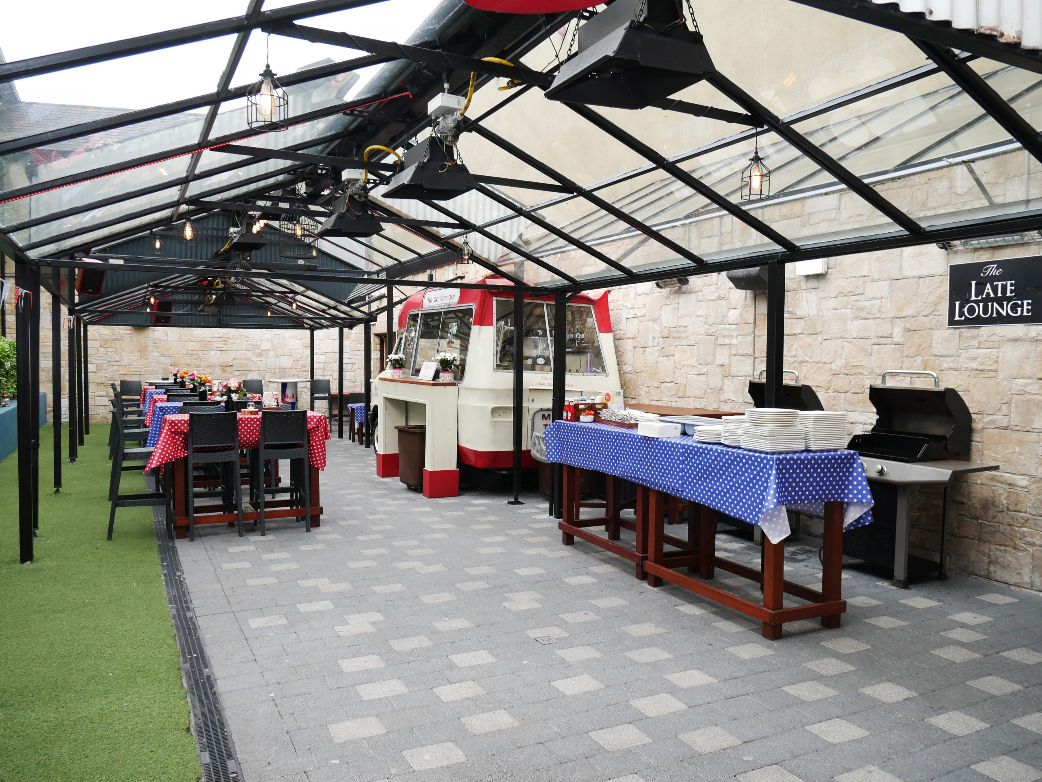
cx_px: 521
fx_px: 783
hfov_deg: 67.3
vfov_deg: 53.1
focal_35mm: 26
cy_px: 391
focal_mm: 13
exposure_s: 1/160
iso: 400
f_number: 5
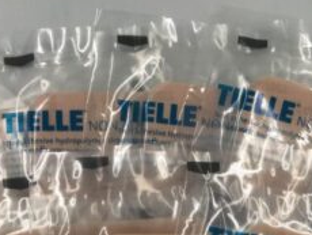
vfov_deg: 19.5
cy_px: 249
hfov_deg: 26.5
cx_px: 216
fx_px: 659
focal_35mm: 73
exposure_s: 1/60
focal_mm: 3.99
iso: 25
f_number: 1.8
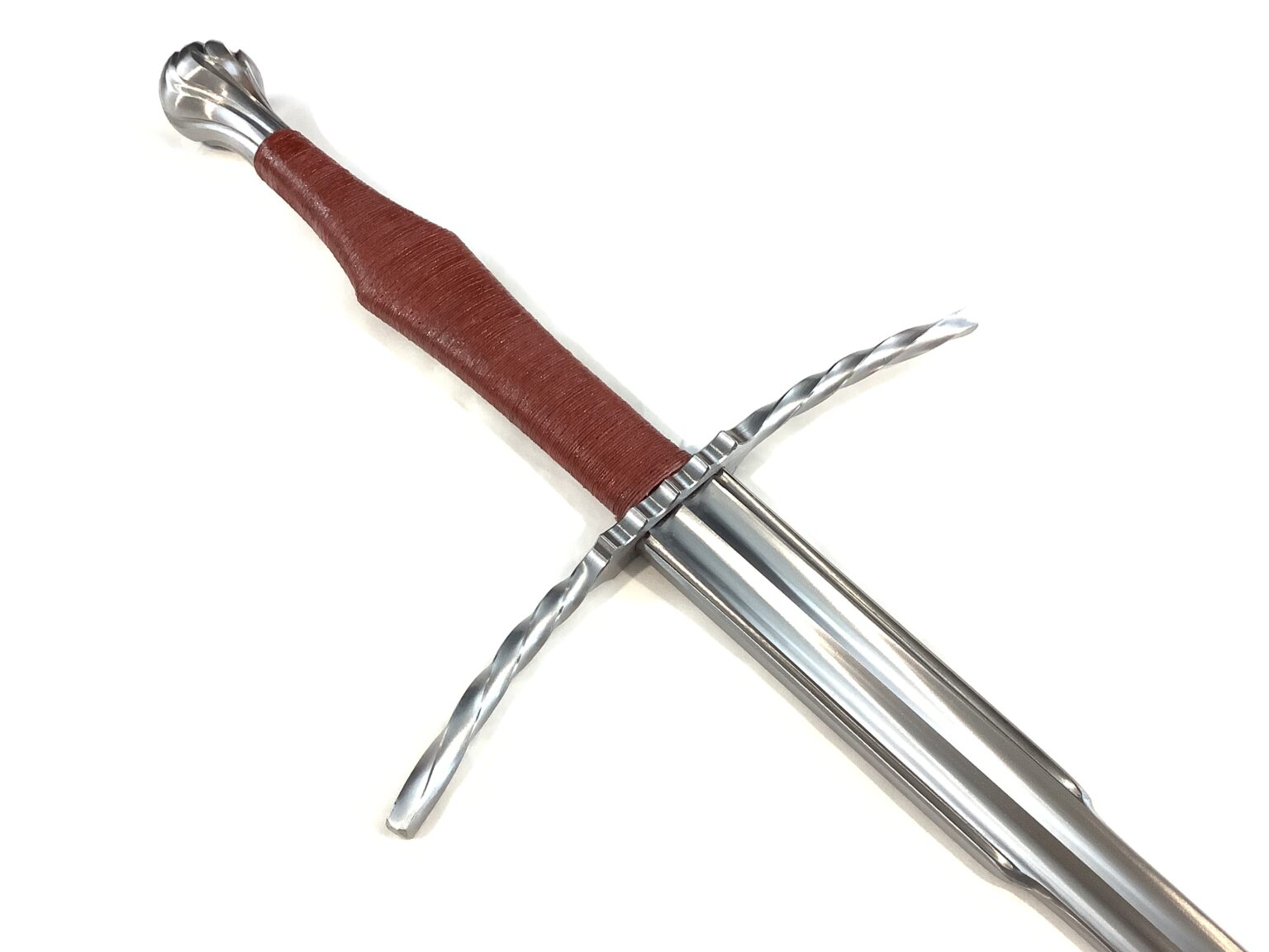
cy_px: 476
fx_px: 1136
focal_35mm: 31
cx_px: 634
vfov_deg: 45.4
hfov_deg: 58.4
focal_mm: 3.3
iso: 250
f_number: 2.4
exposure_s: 1/60
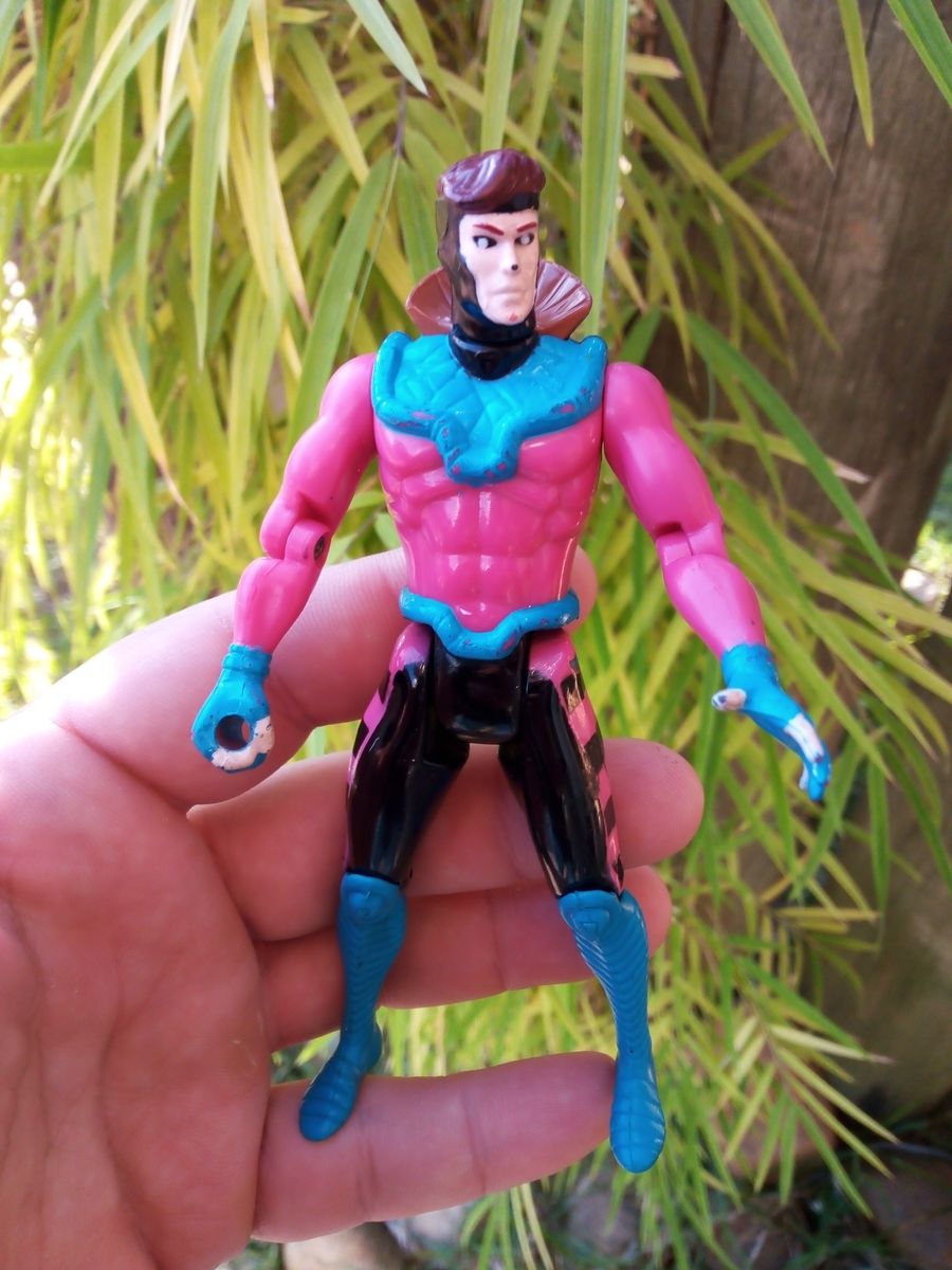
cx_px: 476
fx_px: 1027
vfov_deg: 63.4
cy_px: 635
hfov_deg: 49.7
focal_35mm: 28
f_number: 2.2
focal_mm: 4.52
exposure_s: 1/100
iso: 210
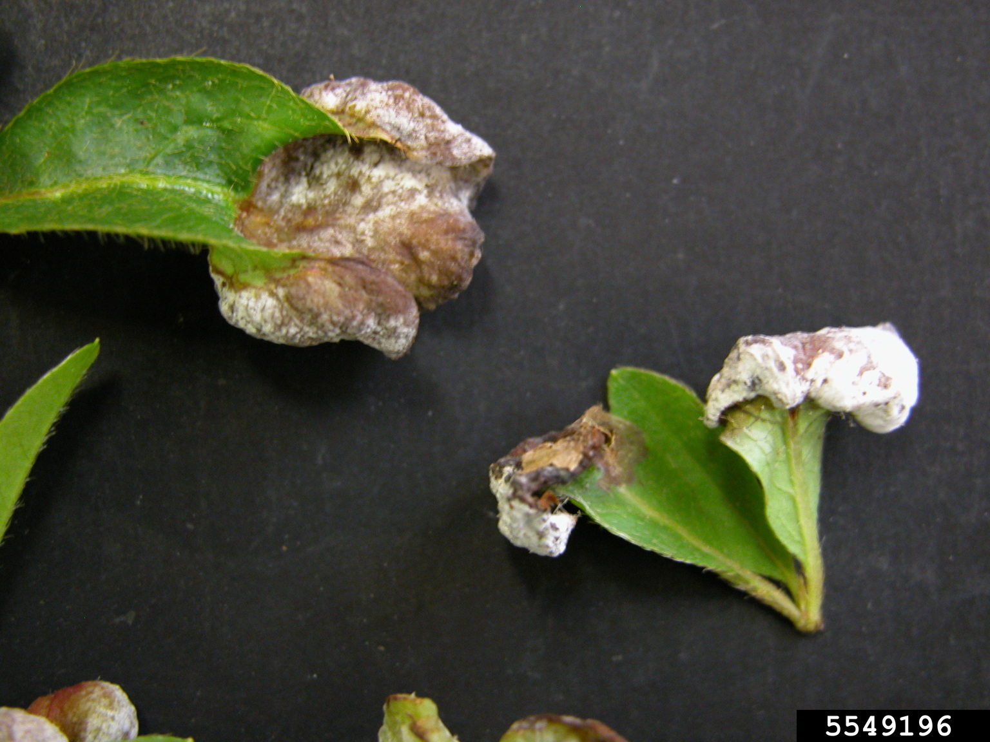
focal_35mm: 53
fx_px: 1516
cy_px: 371
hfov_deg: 36.2
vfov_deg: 27.5
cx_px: 495
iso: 254
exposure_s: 1/5.3
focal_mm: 13.7
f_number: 3.1
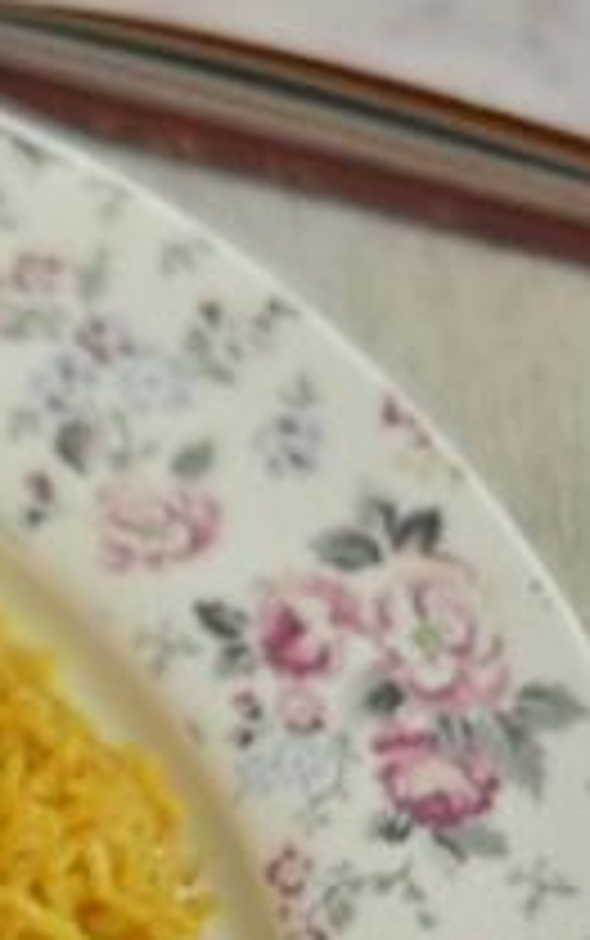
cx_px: -365
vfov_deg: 6.9
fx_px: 7754
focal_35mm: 302
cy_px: 726
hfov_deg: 4.3
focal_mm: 50
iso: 800
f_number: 1.8
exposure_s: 1/60
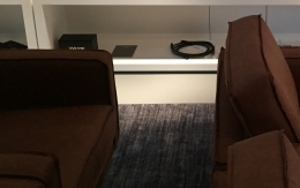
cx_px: 239
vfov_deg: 19.8
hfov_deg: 30.7
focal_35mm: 65
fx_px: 532
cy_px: 32
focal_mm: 4.15
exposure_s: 1/17
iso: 250
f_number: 2.2
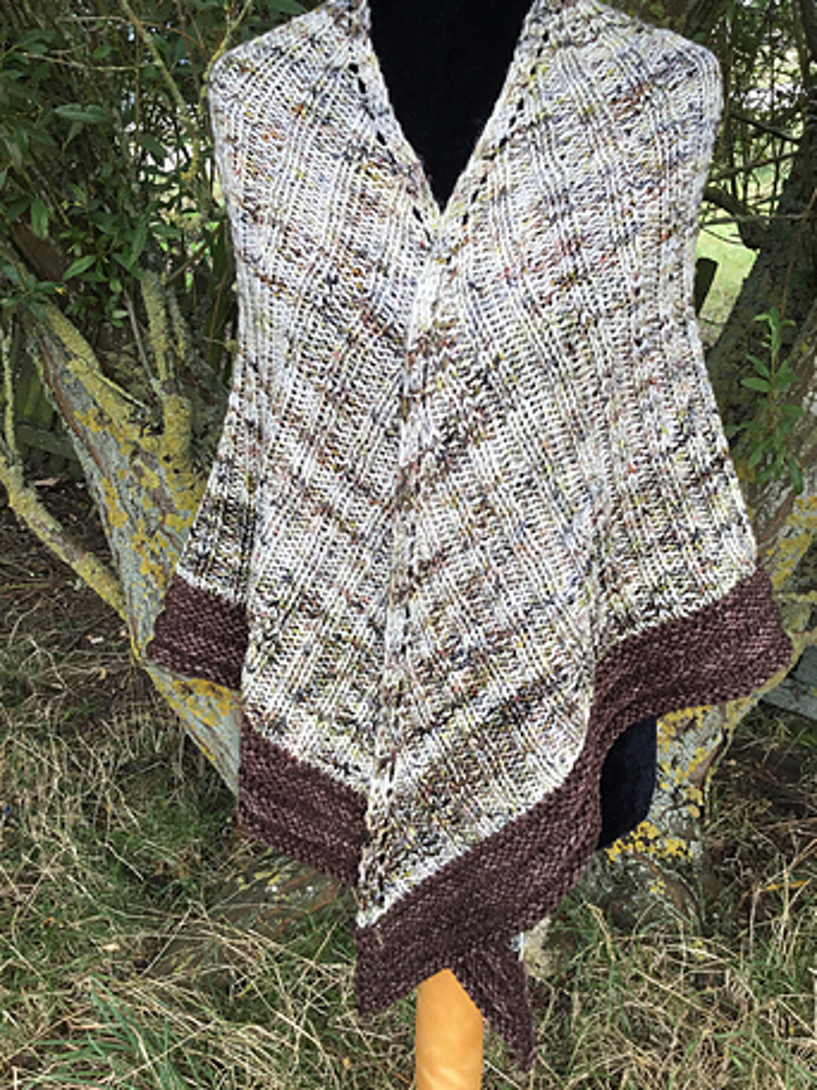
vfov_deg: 53.9
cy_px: 495
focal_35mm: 34
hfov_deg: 41.8
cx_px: 443
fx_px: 1070
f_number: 2.4
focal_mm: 3.3
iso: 25
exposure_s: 1/114
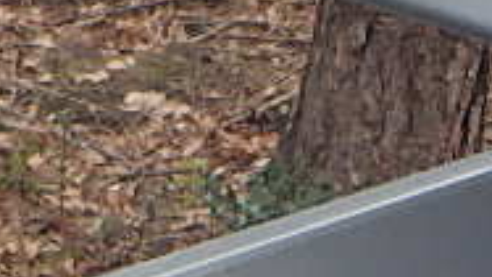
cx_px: 966
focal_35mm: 254
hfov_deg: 8.1
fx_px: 3312
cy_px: 153
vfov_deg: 4.8
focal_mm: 6.1
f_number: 3.8
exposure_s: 1/125
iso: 125
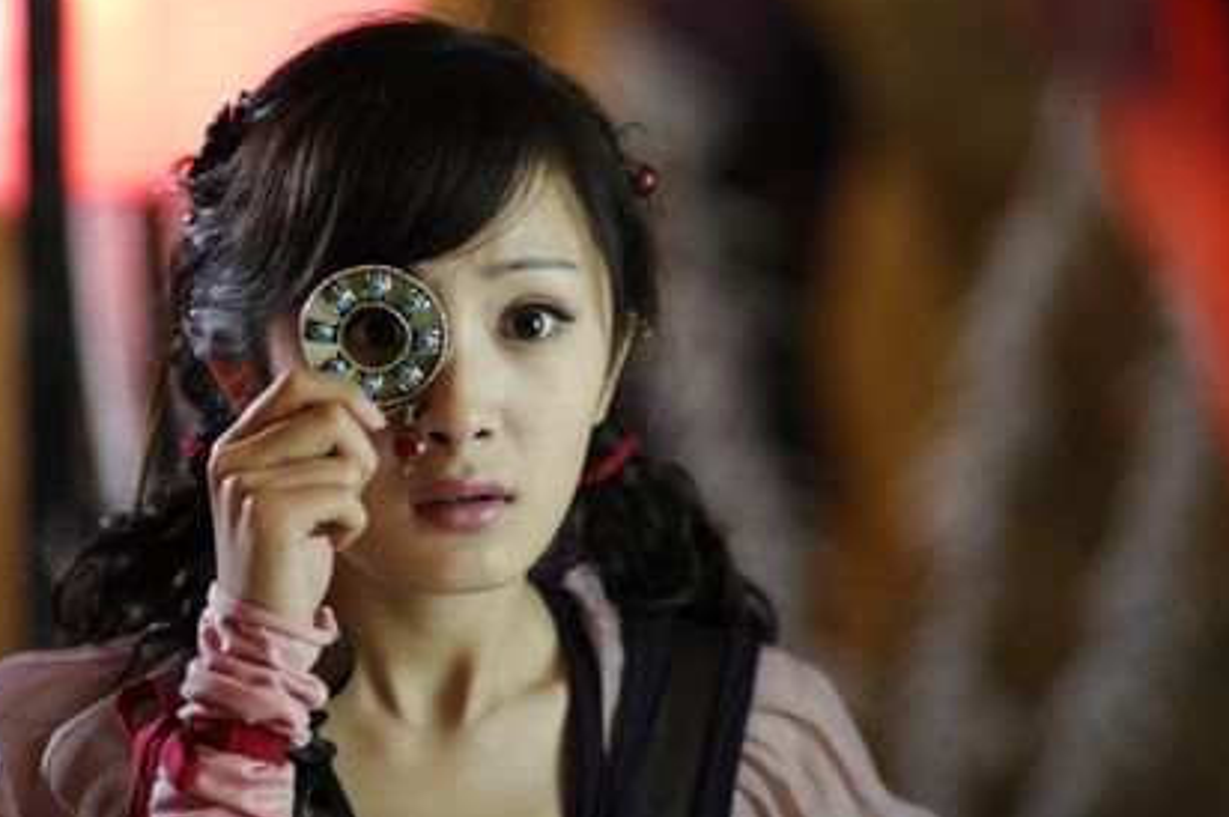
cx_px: 510
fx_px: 5274
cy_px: 331
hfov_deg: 13.3
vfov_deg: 8.9
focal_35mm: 155
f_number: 1.4
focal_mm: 85
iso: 640
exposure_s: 1/40
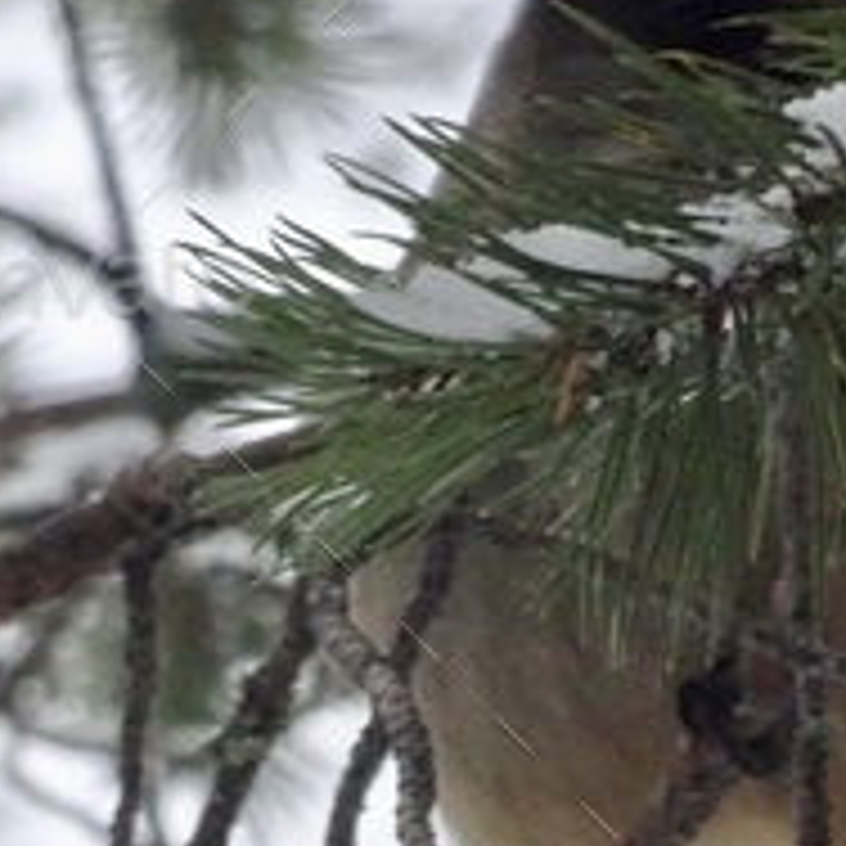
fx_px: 33733
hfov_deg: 1.4
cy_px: 605
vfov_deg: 1.4
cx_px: 716
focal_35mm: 1220
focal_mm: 75.01
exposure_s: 1/200
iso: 1250
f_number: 6.3
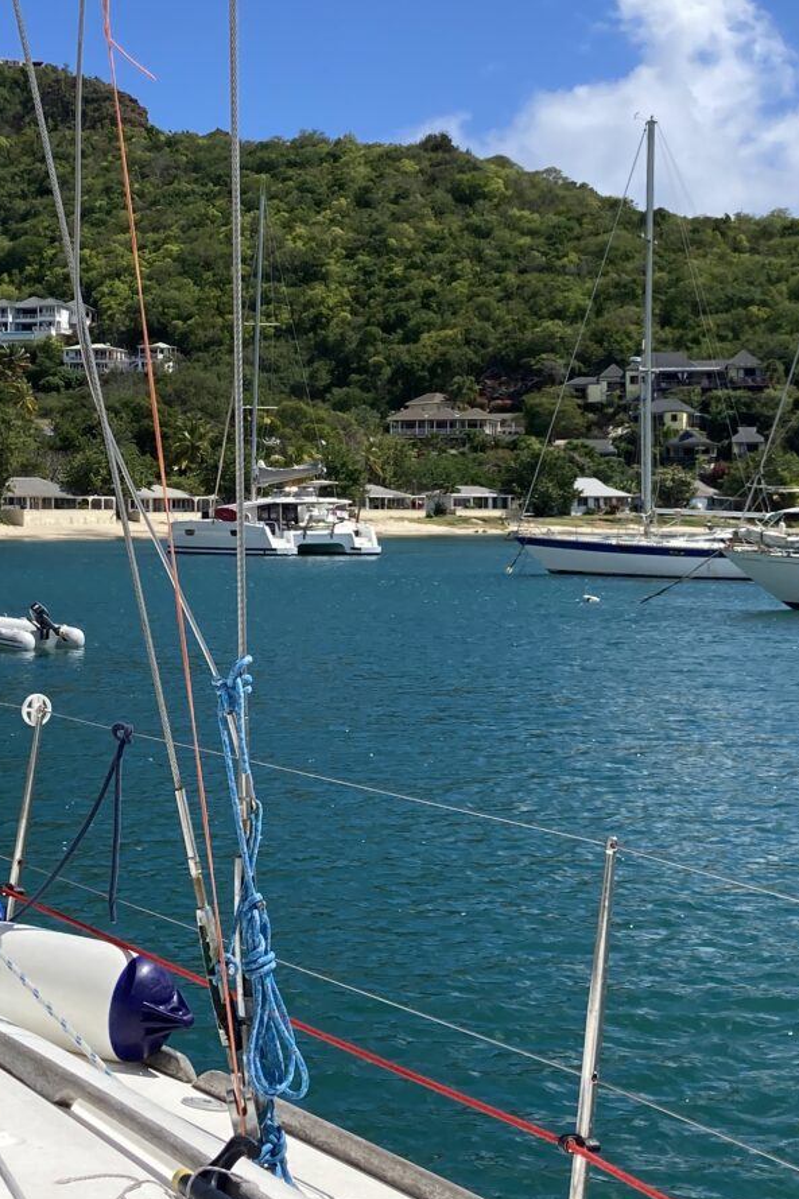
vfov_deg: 29.8
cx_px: 194
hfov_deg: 20.1
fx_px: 2231
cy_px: 364
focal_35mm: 67
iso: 20
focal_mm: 3.99
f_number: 1.8
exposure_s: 1/3003
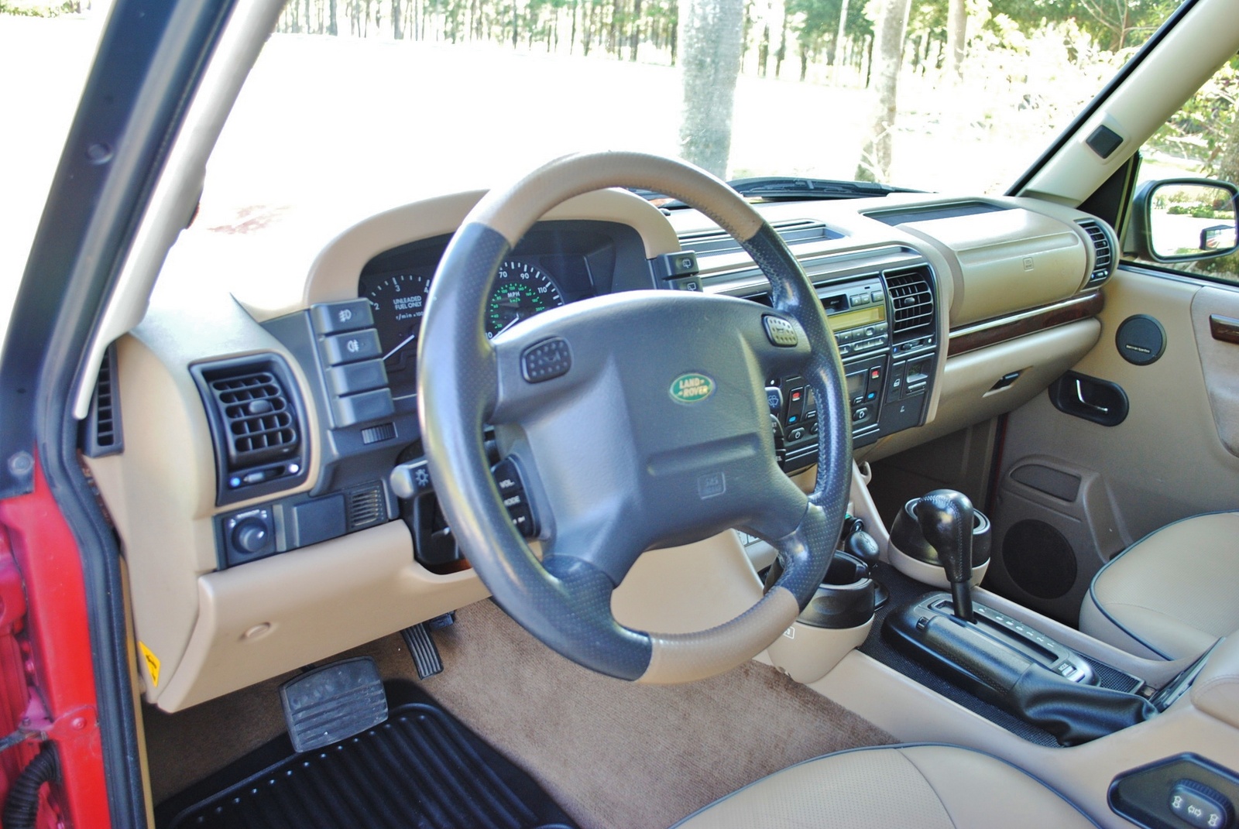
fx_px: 1034
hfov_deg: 61.9
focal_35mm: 30
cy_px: 414
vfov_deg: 43.7
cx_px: 620
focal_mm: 20
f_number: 3.8
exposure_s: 1/30
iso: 250
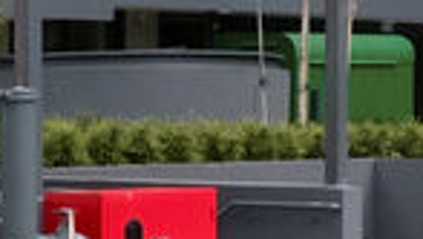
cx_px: 1042
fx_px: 1729
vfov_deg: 7.4
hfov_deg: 11.4
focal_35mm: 154
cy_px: -328
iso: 320
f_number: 5.6
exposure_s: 1/210
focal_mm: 10
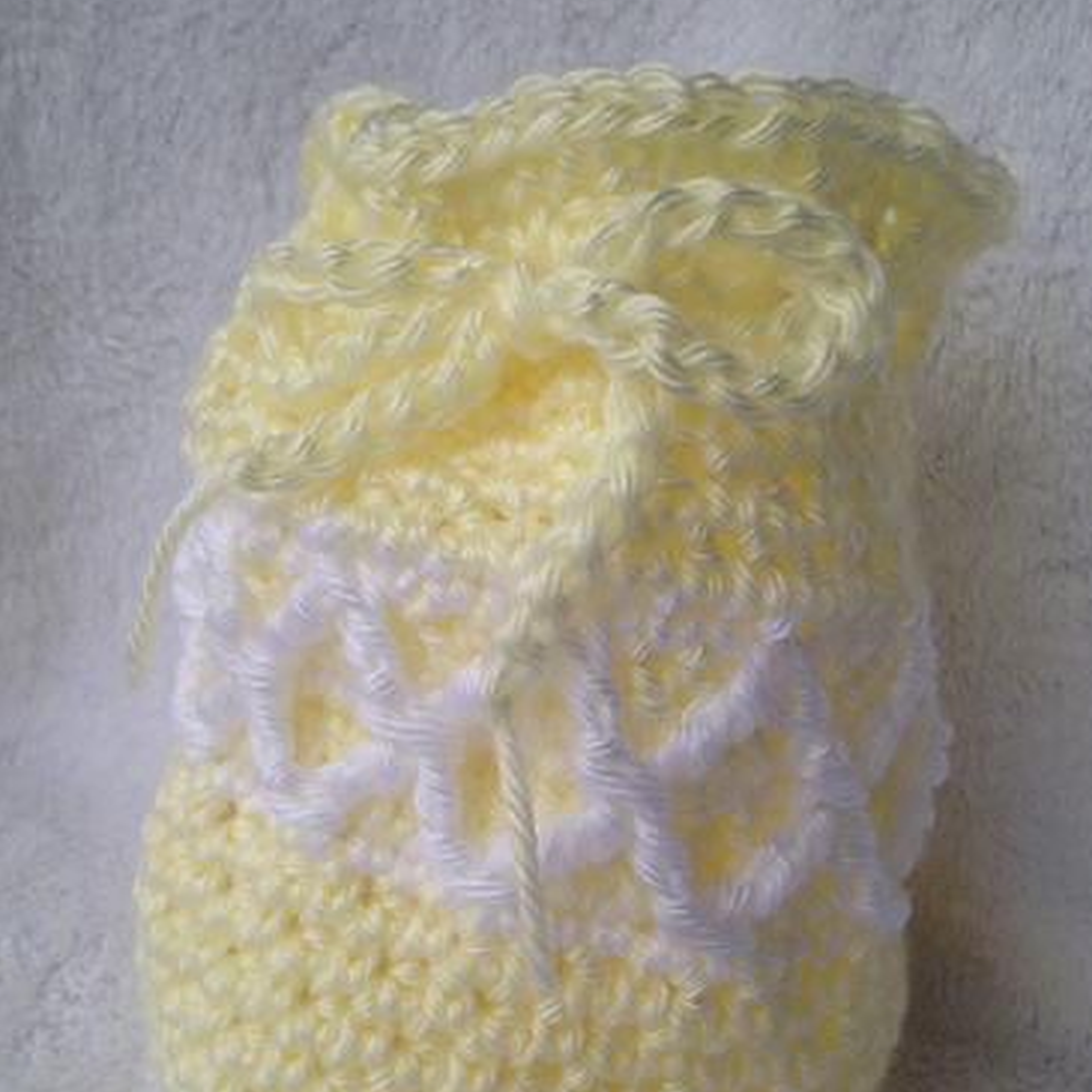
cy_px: 652
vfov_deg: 41.7
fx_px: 1428
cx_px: 549
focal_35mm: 40
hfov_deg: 41.9
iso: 64
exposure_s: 1/60
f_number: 2.4
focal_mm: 4.12
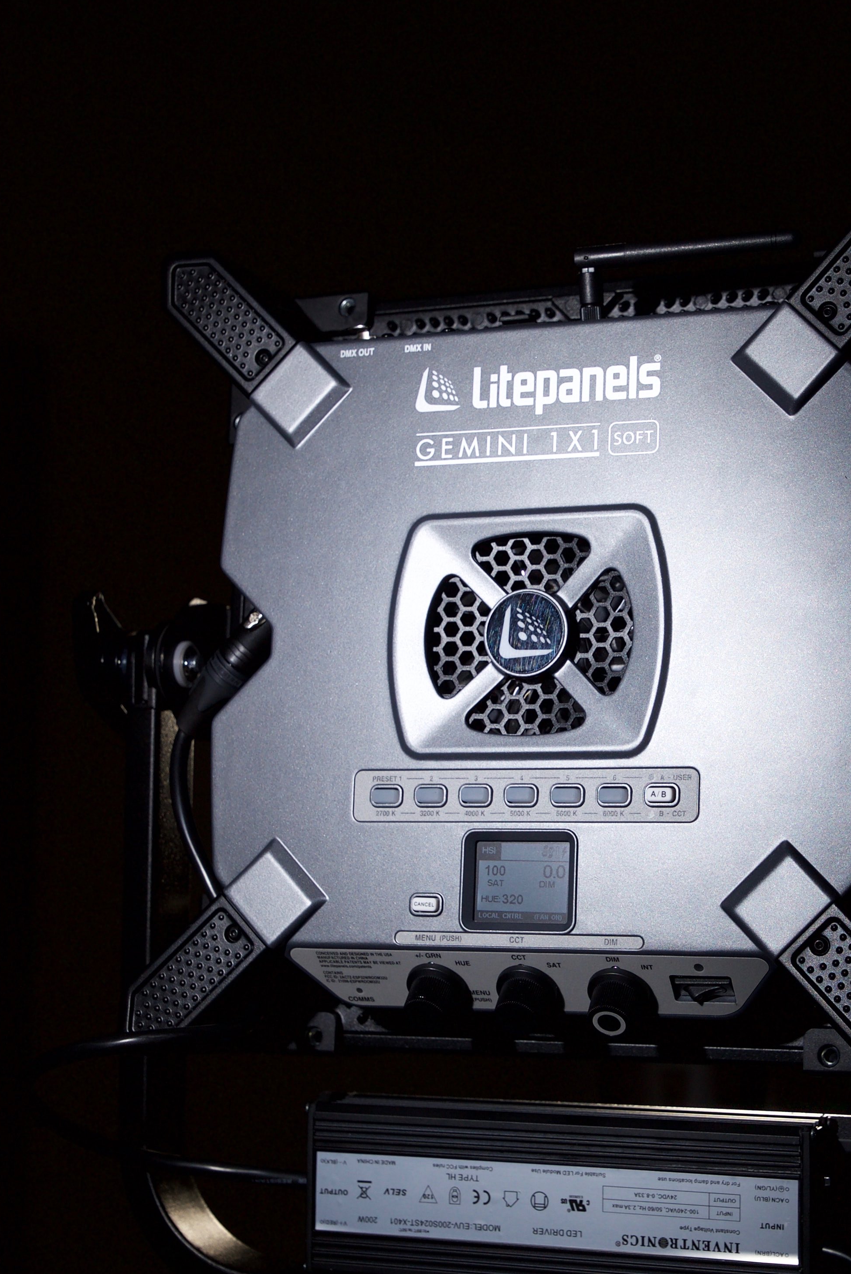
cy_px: 705
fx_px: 2054
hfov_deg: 23.3
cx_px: 562
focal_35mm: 58
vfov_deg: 34.4
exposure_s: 1/250
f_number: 5.6
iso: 500
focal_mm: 40
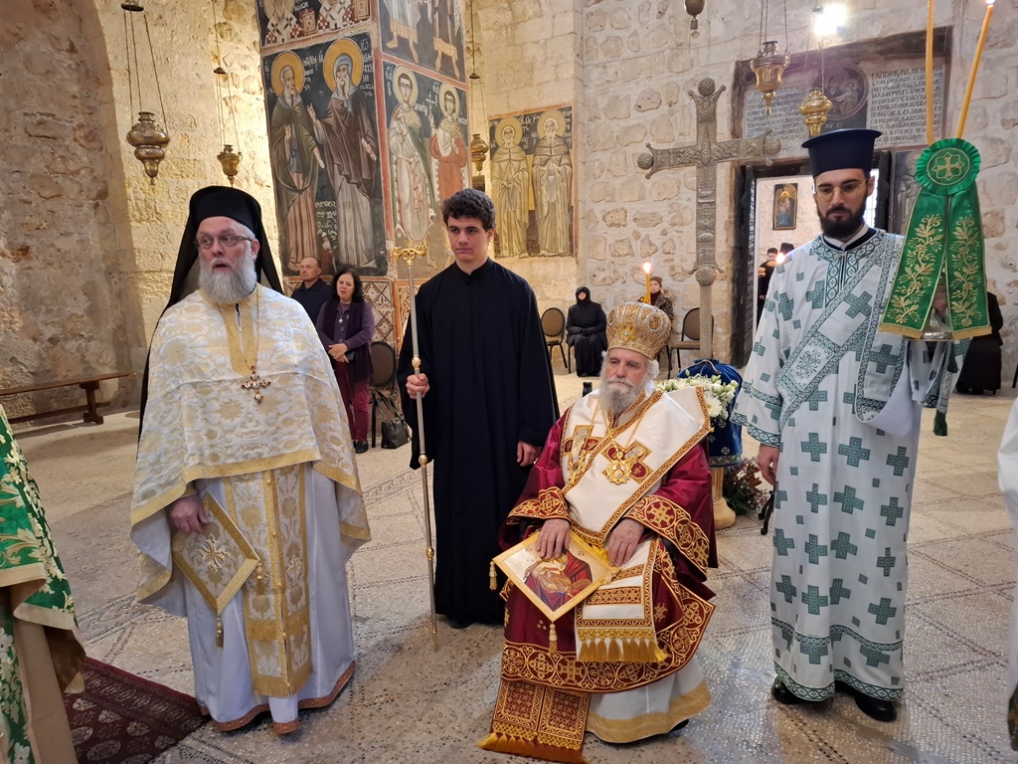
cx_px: 509
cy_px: 382
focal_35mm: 23
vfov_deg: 58.9
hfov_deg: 73.9
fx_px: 676
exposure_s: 1/20
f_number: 1.8
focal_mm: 5.54
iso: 800
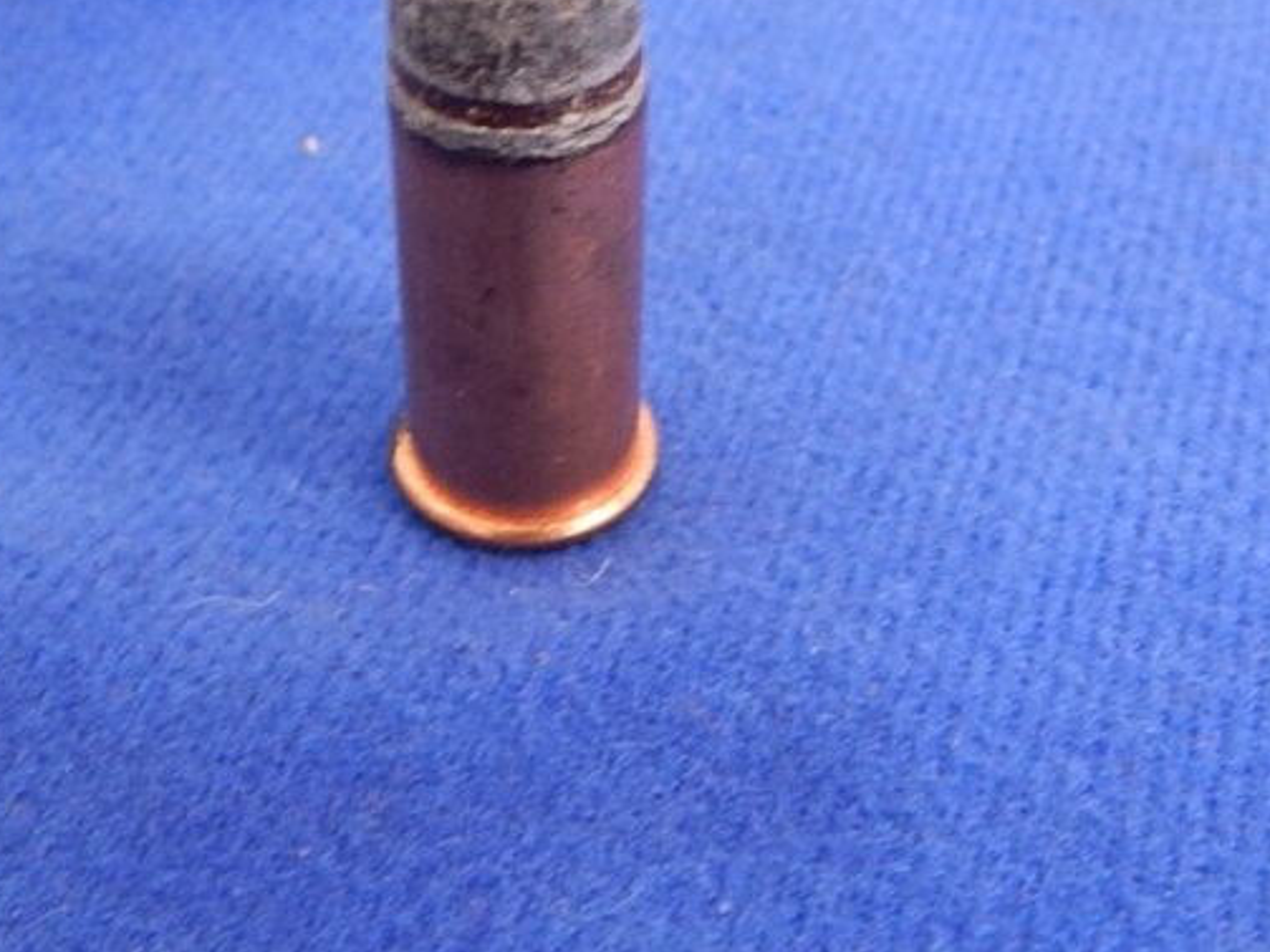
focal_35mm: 57
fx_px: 2091
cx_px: 530
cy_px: 106
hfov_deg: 33.7
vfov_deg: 24.9
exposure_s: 1/10
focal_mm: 5.1
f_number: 3.2
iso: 400
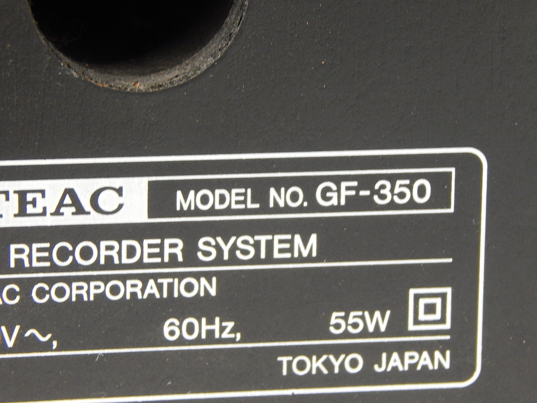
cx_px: 268
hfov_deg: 10.9
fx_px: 2823
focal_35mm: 182
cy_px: 202
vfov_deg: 8.2
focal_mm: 32.8
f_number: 5.3
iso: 800
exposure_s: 1/10
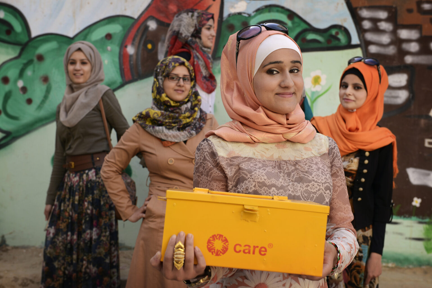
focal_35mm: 58
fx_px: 696
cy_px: 144
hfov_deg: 34.5
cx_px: 216
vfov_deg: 23.4
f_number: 6.3
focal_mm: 58
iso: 320
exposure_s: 1/320
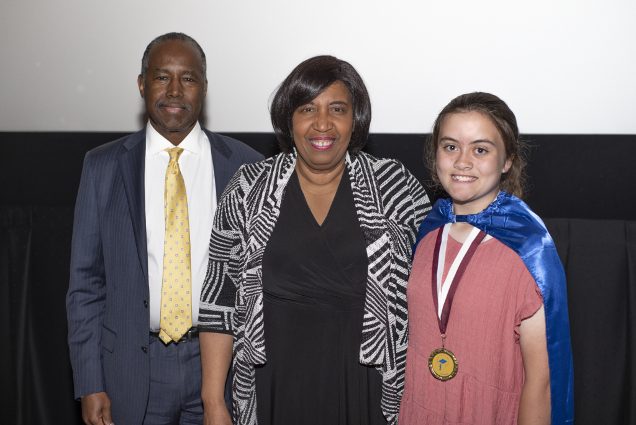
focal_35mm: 50
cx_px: 318
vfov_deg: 27.0
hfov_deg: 39.6
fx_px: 884
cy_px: 212
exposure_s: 1/50
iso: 200
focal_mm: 50
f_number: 3.5
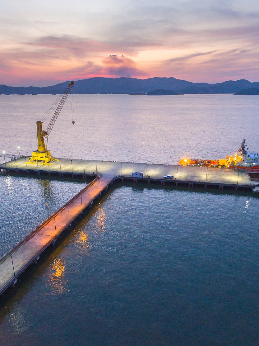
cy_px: 174
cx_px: 134
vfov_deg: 65.3
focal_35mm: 27
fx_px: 269
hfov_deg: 51.3
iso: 200
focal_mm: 3.61
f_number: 2.8
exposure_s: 1/15
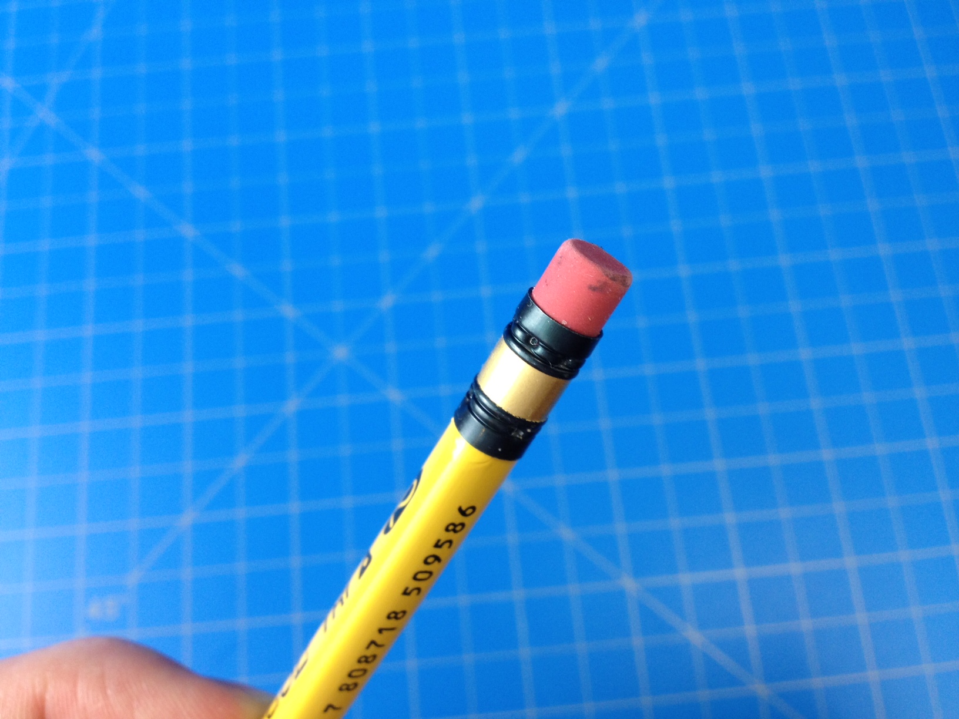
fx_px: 970
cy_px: 360
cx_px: 480
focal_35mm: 35
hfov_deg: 52.6
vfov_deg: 40.7
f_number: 2.4
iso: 100
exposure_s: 1/20
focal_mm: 4.28
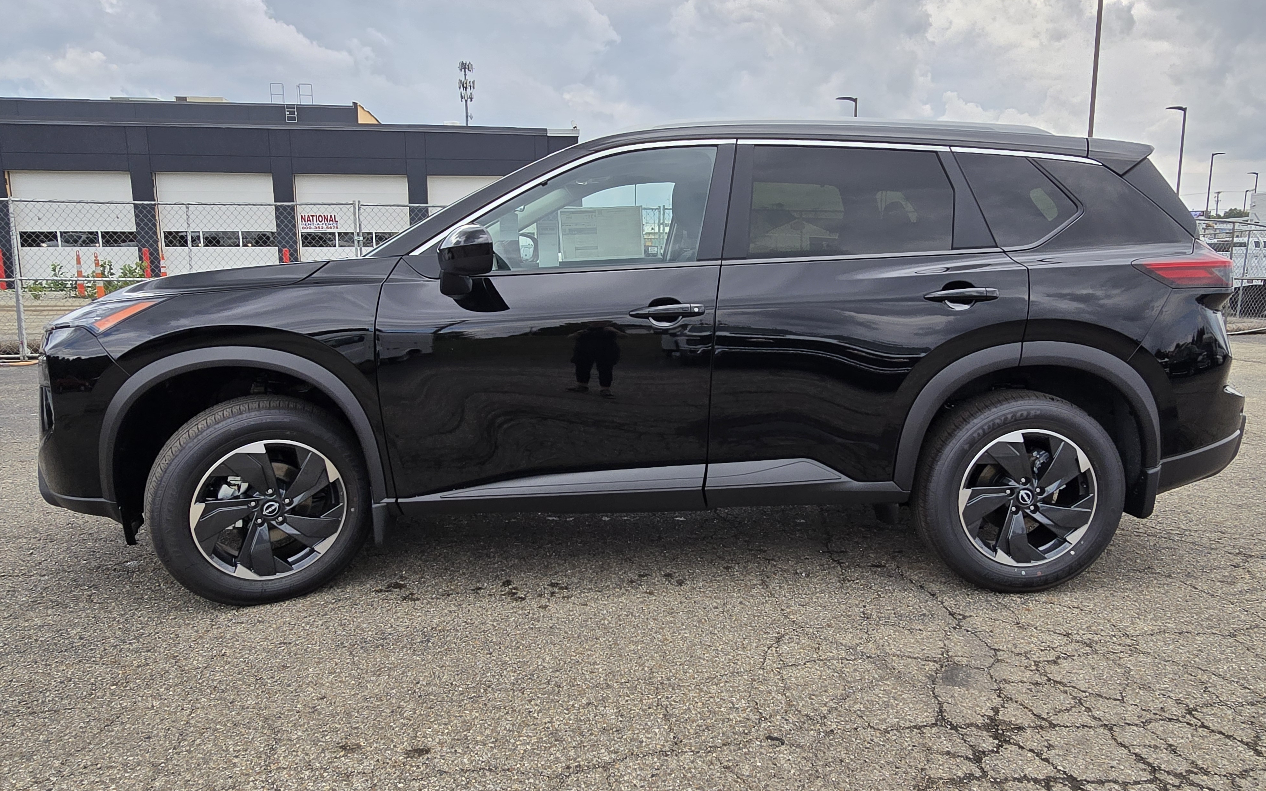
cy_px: 310
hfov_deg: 105.3
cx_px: 624
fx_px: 483
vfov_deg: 77.6
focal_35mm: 14
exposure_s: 1/1030
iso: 50
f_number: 2.2
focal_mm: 2.2
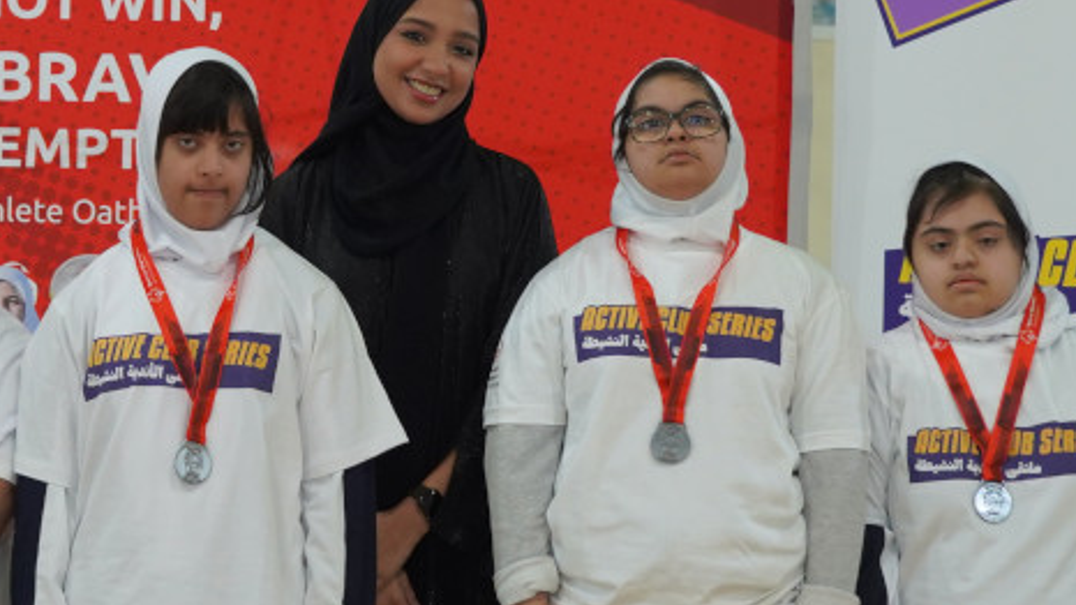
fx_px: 3652
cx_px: 162
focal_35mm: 128
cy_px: 284
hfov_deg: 16.6
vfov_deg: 9.5
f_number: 4
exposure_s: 1/160
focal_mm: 38
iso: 1600
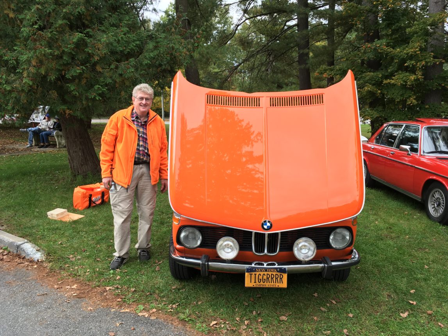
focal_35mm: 29
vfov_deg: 48.2
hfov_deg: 61.7
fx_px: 375
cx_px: 224
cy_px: 168
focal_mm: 4.15
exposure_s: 1/189
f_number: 2.2
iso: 25
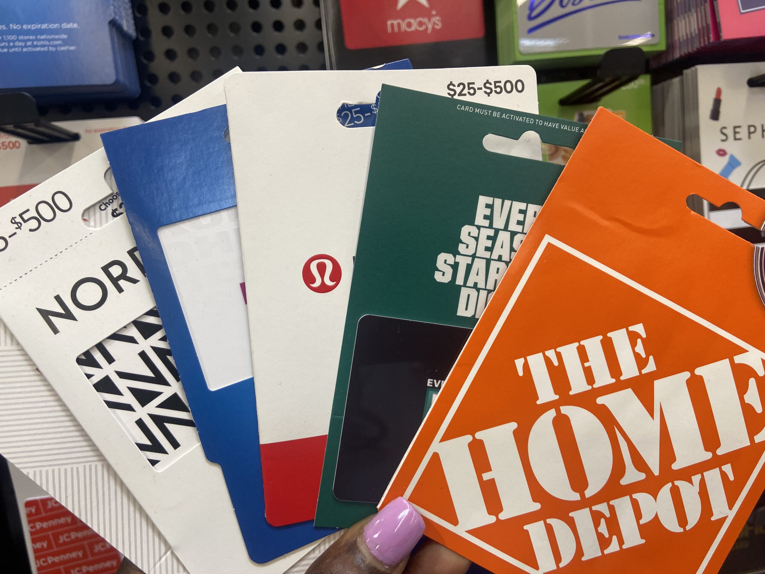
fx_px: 575
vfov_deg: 53.1
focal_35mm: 26
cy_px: 287
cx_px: 382
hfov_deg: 67.3
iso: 64
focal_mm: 4.25
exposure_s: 1/120
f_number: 1.8
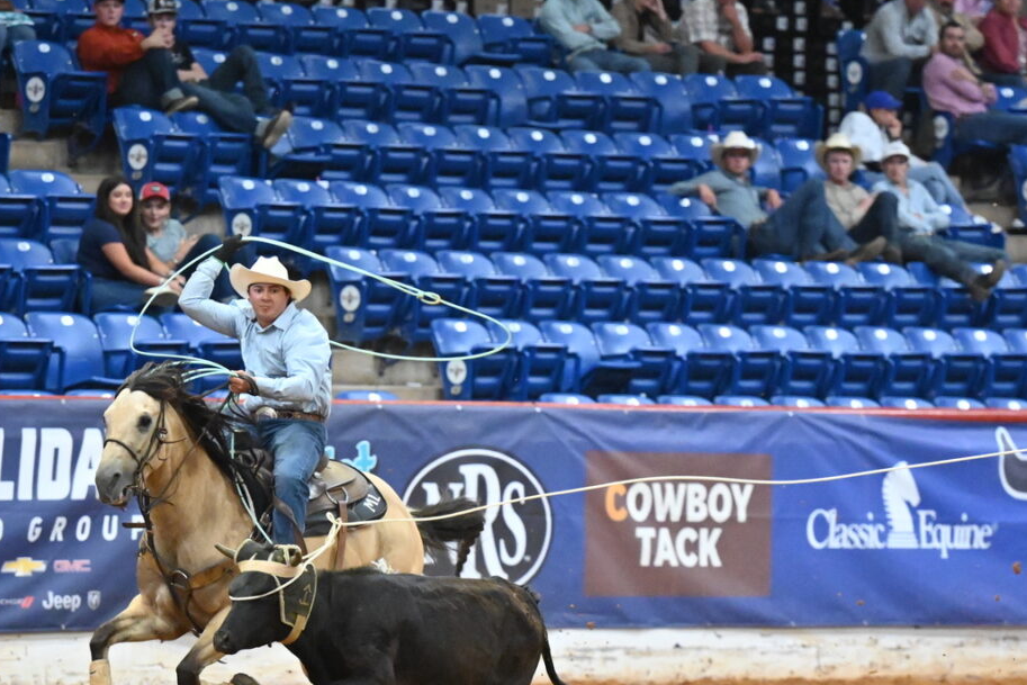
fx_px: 8959
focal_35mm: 314
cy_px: 571
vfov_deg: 4.4
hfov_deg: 6.6
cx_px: 672
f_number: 2.8
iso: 6400
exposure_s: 1/1250
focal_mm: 140
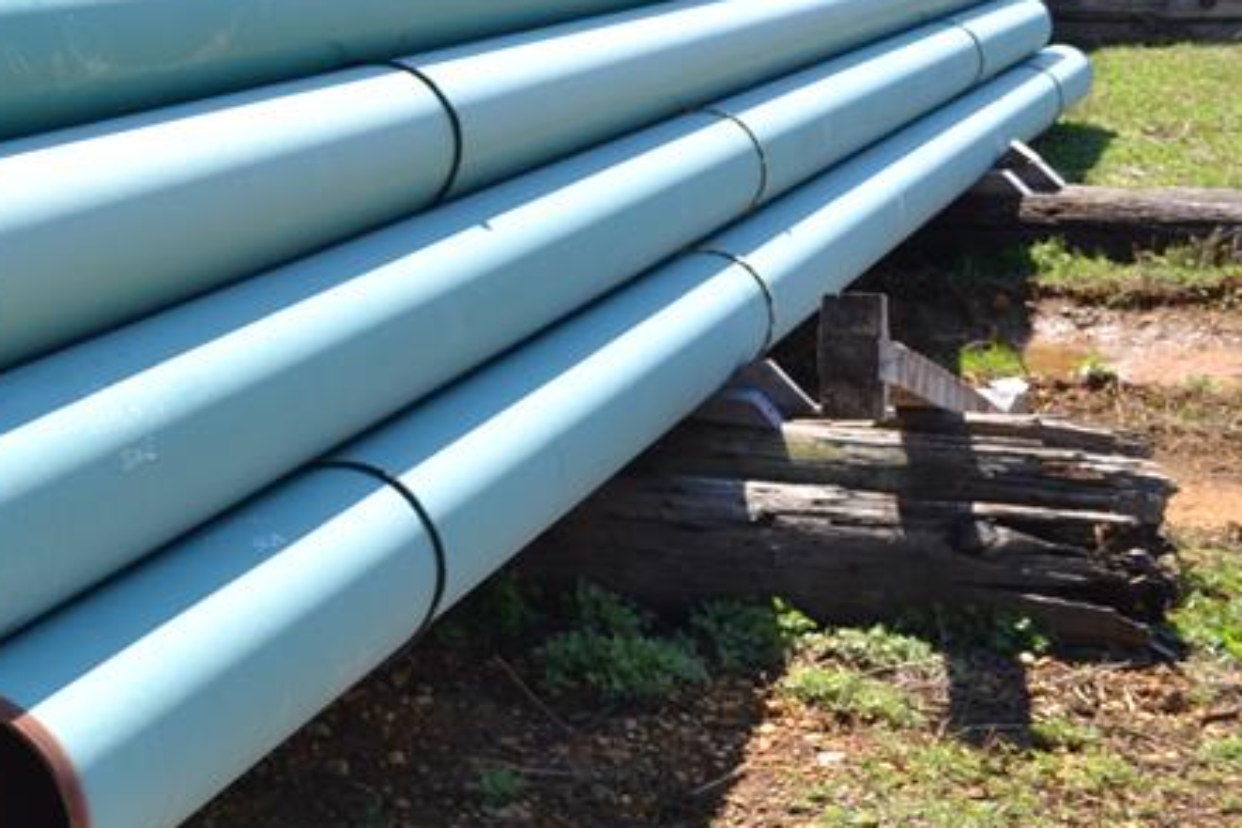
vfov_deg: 14.5
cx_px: -355
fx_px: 3243
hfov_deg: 20.0
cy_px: 186
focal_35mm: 94
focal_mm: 24
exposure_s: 1/160
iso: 100
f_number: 6.3
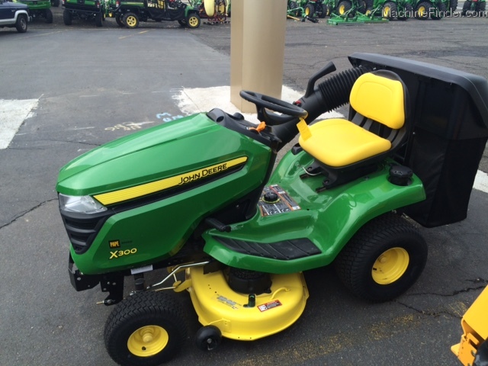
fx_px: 409
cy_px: 183
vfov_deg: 48.2
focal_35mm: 29
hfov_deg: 61.7
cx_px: 244
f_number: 2.2
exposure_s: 1/348
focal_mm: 4.15
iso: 32
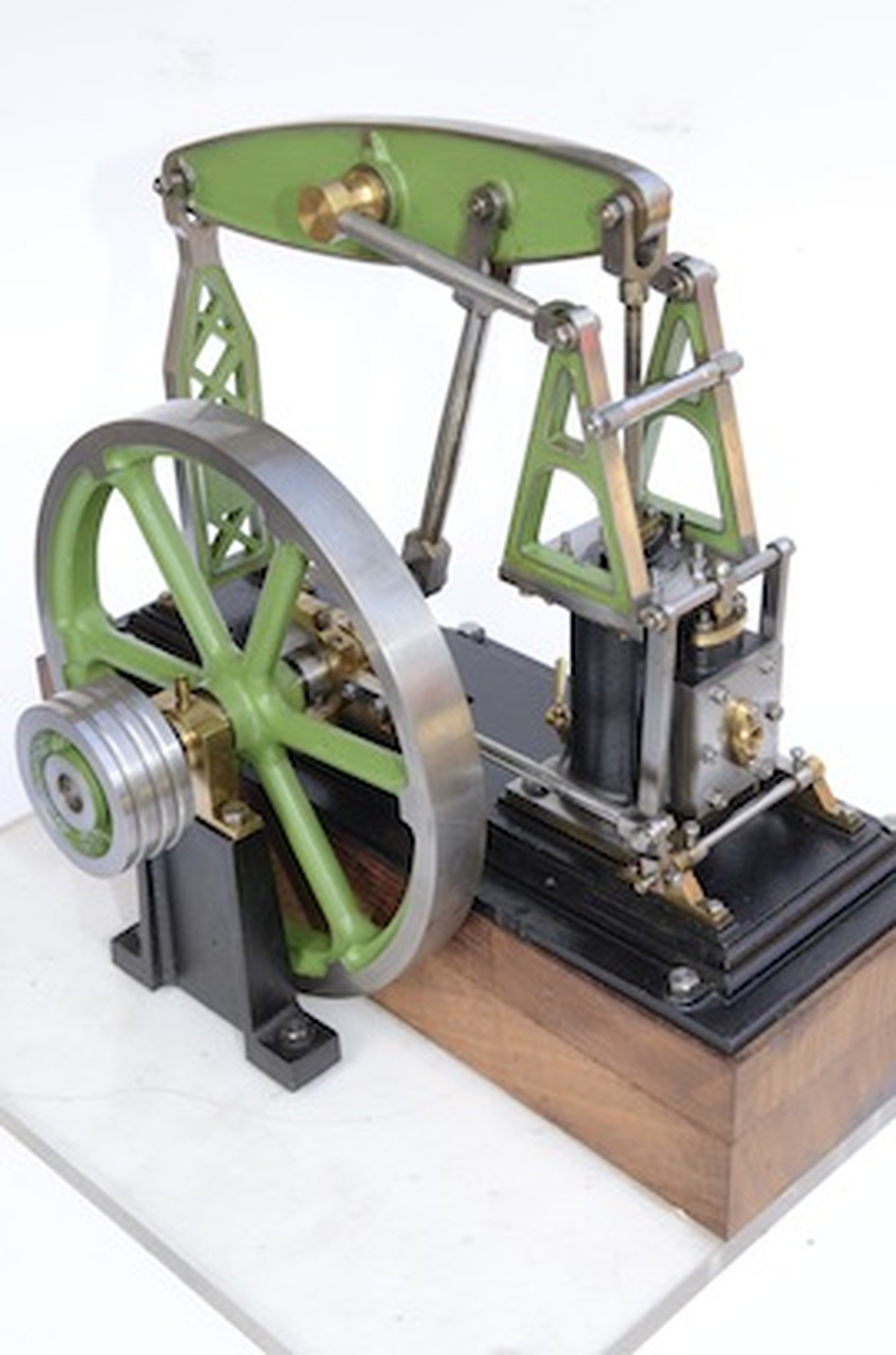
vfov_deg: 35.1
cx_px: 448
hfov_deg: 23.7
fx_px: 2139
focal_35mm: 57
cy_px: 678
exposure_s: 1/250
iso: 1000
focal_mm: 38
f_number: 11
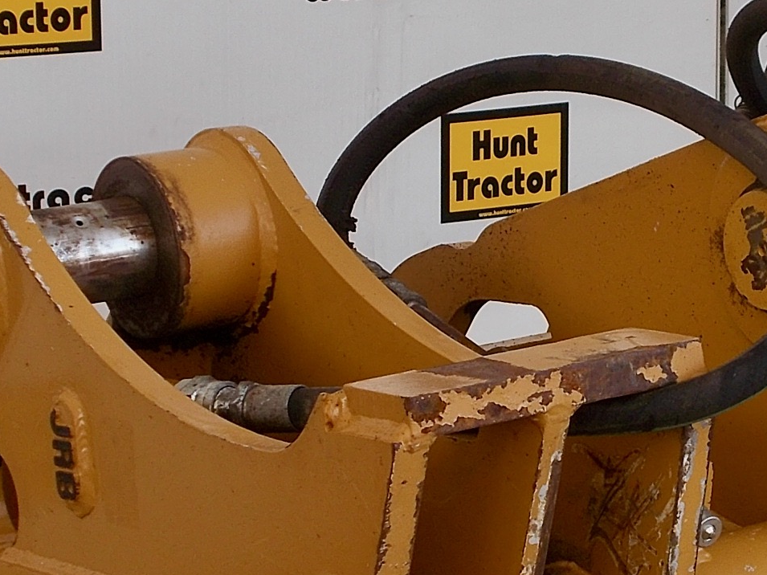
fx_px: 3057
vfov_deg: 10.7
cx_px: 657
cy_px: 311
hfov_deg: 14.2
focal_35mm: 138
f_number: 4.9
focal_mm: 10.3
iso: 80
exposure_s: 1/80
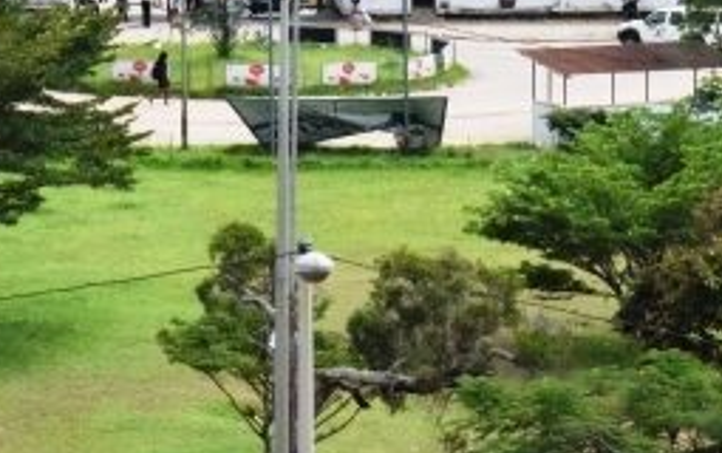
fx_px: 3723
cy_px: 160
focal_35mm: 189
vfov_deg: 7.0
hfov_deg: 11.1
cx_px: 276
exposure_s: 1/4000
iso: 12800
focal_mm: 70
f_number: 20
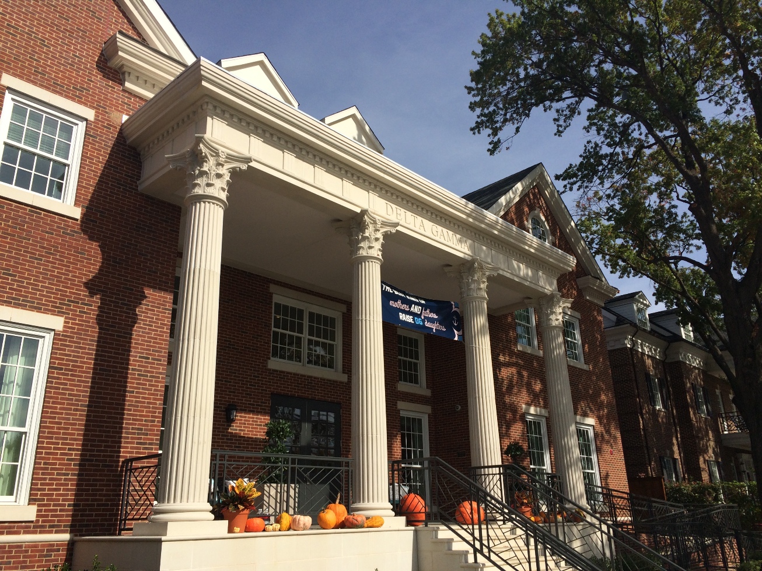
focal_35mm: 29
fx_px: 638
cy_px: 286
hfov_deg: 61.7
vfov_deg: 48.2
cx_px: 381
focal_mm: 4.15
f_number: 2.2
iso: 32
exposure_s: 1/3425
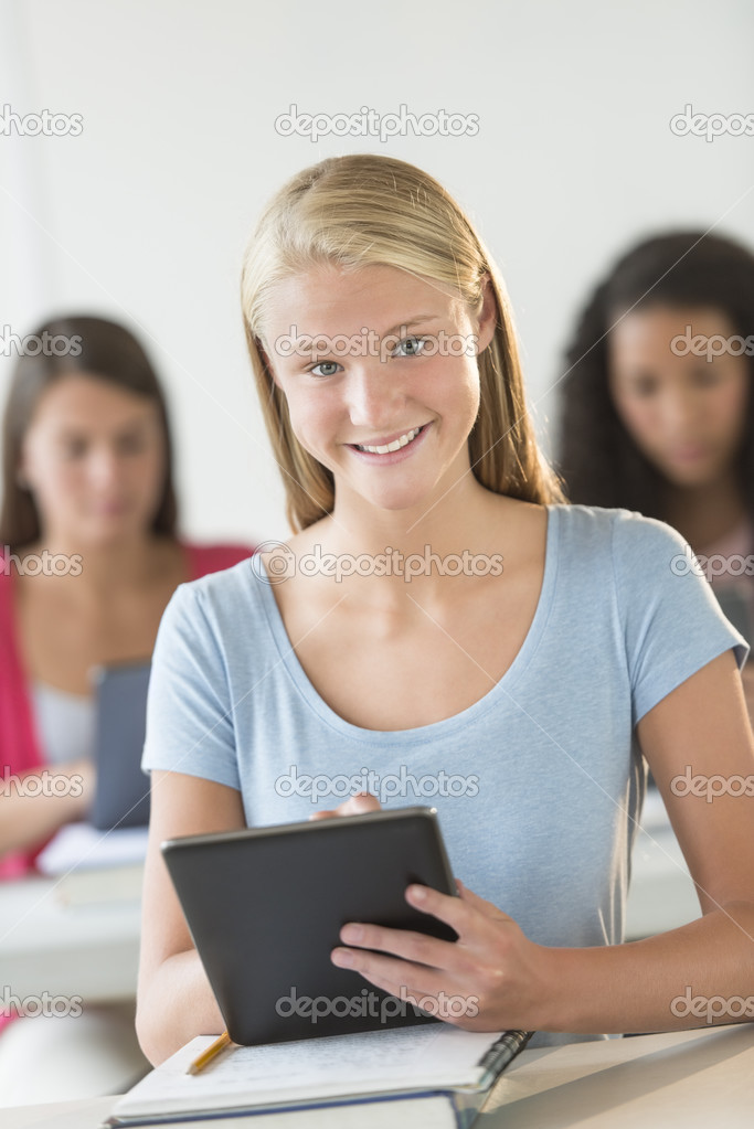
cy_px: 564
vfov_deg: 13.7
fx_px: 4707
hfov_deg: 9.2
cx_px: 377
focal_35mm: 150
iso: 400
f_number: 2.8
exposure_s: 1/250
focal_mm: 150
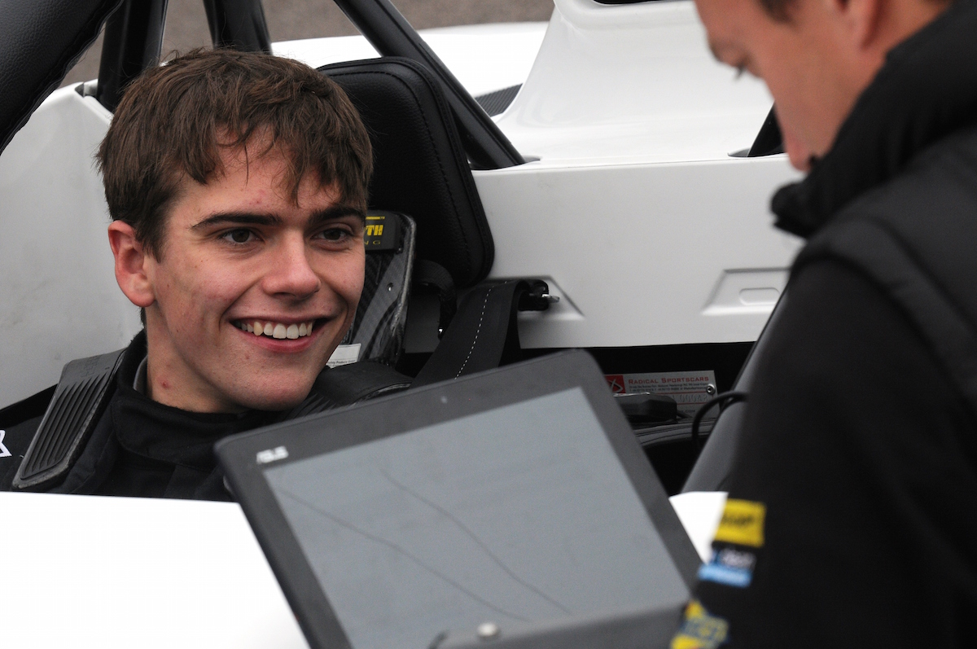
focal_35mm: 195
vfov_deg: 7.0
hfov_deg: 10.6
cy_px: 324
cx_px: 488
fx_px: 5286
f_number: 9
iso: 640
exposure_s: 1/500
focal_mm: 130
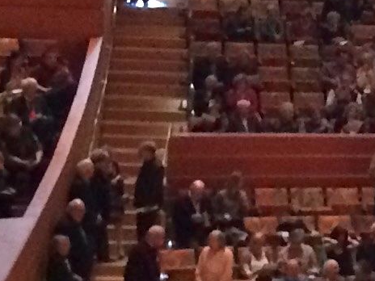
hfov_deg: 8.7
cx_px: 925
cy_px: -18
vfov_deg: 7.2
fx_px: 2210
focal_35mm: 204
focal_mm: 4.15
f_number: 2.2
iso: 320
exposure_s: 1/20
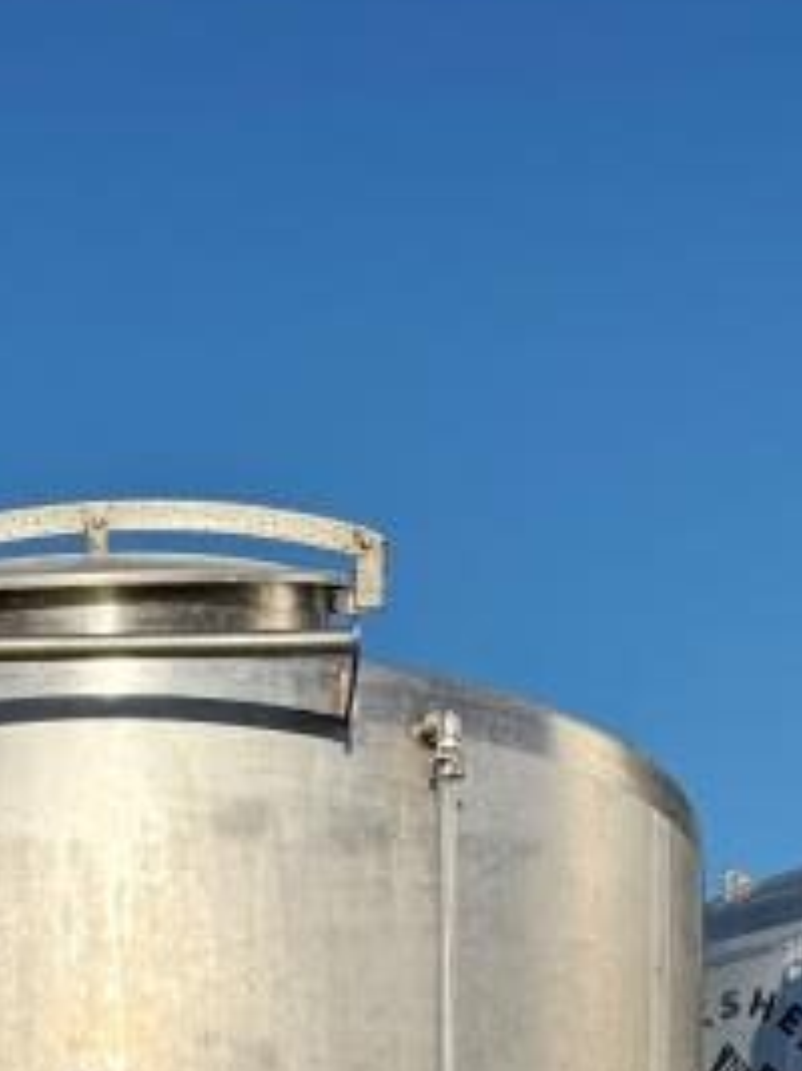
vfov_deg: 17.7
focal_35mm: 92
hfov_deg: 15.9
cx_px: 108
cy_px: 1865
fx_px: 2844
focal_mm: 6.76
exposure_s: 1/7092
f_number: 1.78
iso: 80
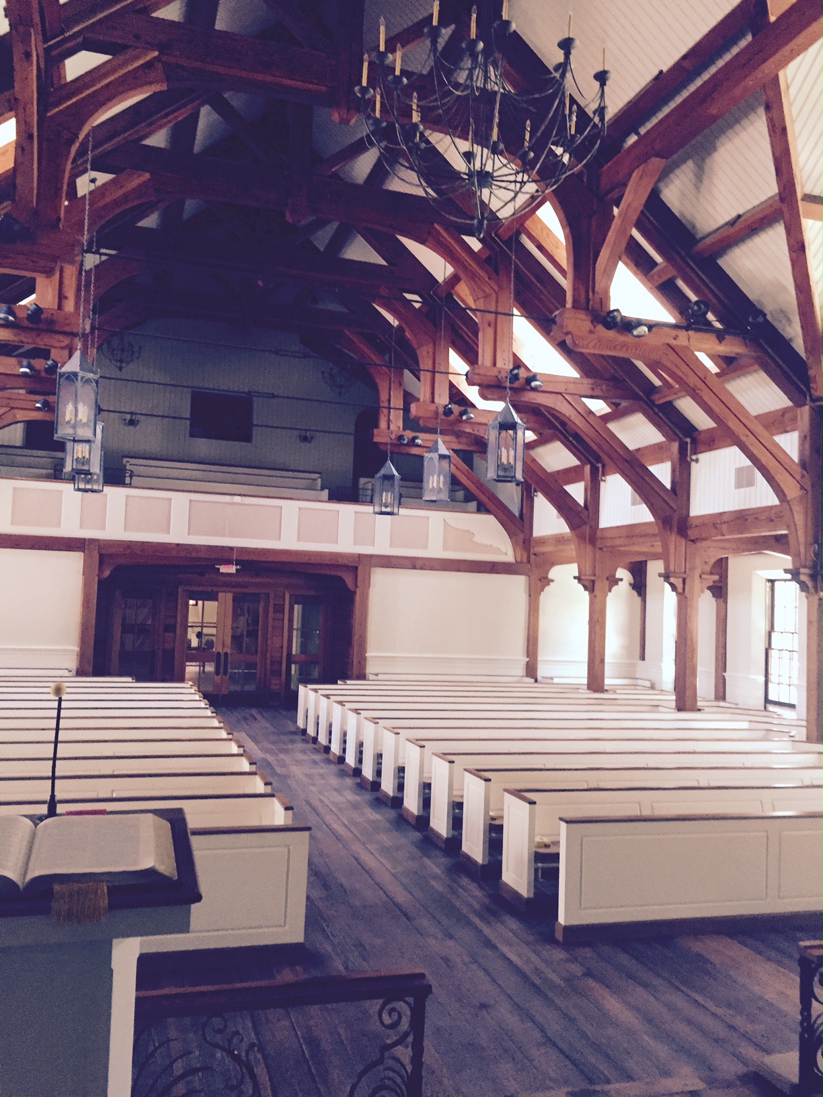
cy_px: 548
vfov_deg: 61.7
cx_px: 412
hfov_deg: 48.2
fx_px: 919
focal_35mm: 29
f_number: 2.2
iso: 250
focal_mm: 4.15
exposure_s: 1/20
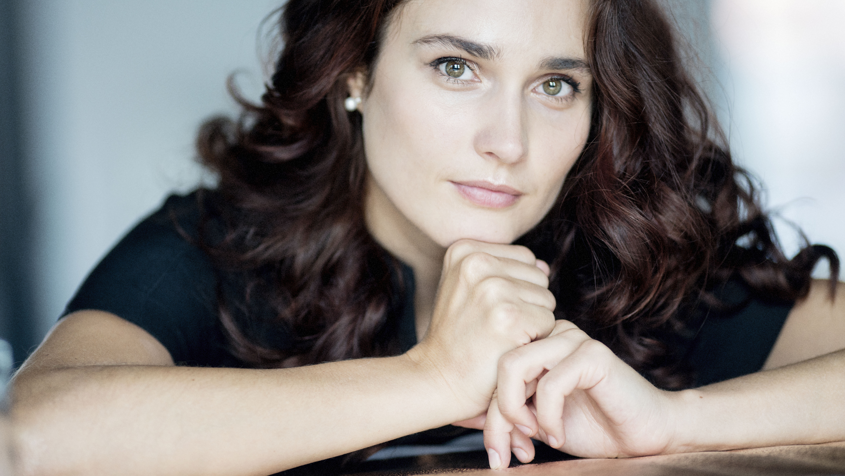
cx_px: 397
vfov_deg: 8.1
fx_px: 3361
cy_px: 185
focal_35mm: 150
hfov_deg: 14.3
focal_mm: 135
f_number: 2
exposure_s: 1/60
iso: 800
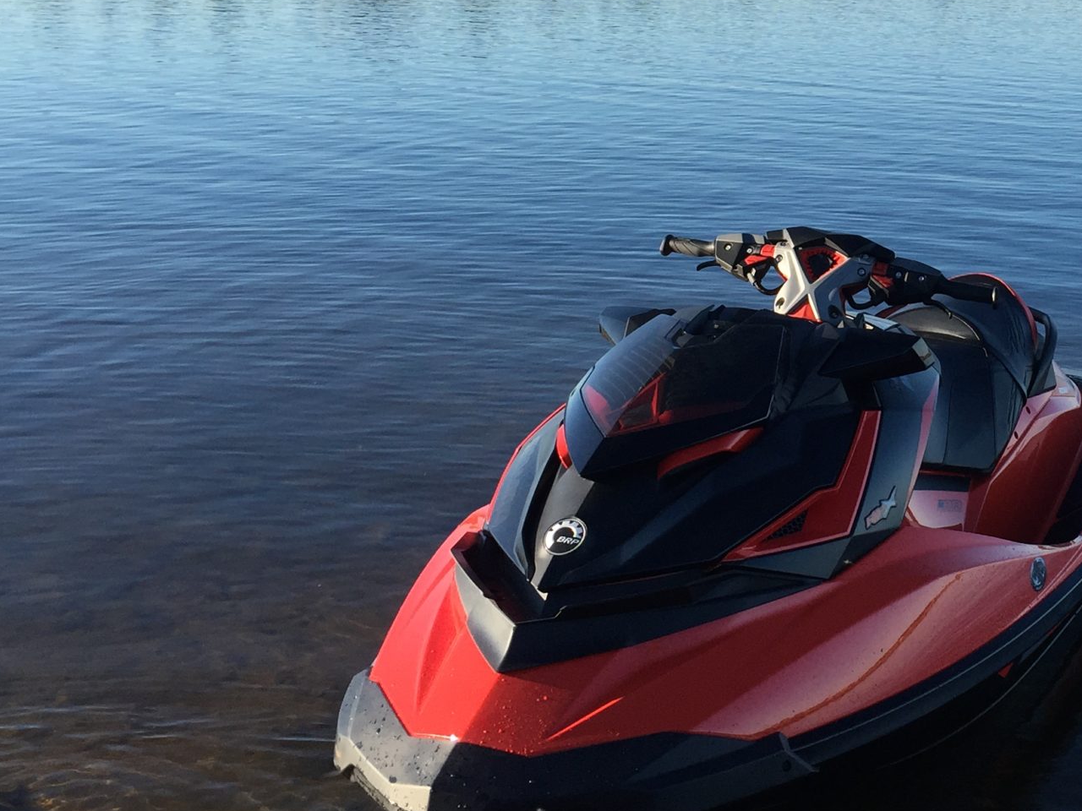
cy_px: 220
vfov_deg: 25.0
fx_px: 1813
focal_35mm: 58
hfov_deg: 31.9
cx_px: 931
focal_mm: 4.15
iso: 32
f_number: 2.2
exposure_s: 1/1041
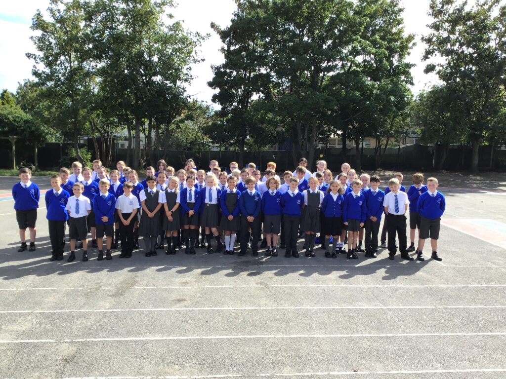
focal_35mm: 31
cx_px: 253
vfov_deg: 45.4
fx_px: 453
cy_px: 190
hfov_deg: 58.4
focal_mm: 3.3
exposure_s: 1/532
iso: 25
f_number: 2.4
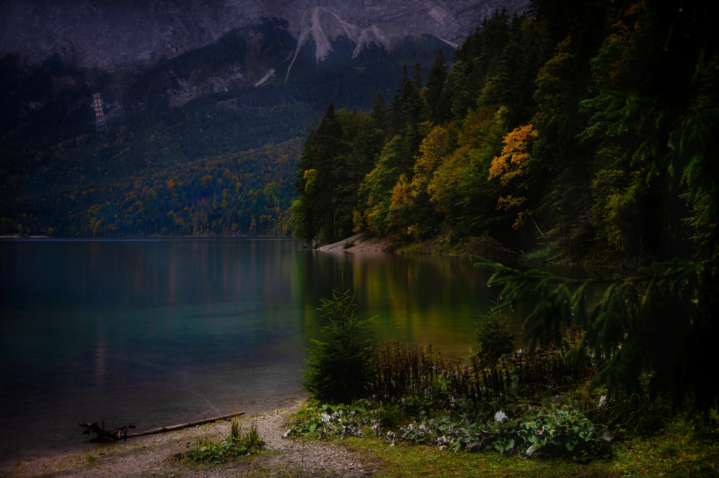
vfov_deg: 29.2
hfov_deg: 42.8
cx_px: 360
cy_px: 239
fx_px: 918
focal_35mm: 46
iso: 200
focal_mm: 31
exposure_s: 1/320
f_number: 5.6
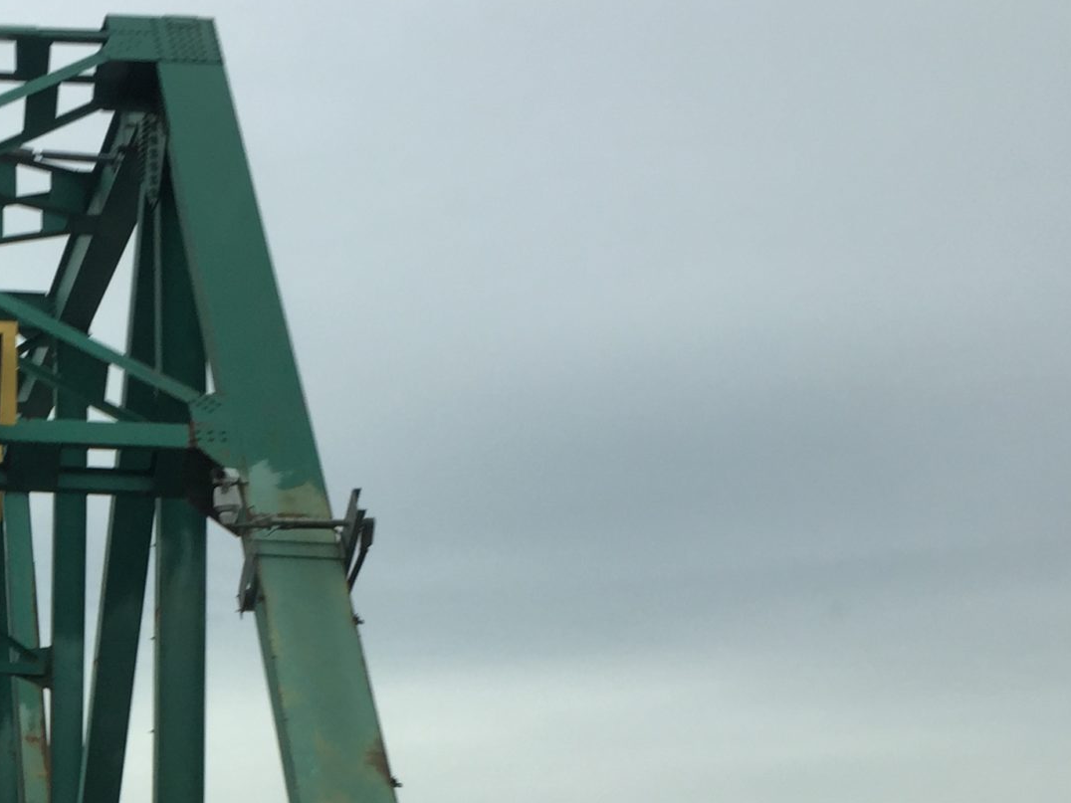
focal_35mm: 69
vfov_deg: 20.6
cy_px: 804
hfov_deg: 25.7
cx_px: -152
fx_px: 2135
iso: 32
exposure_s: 1/514
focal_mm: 4.15
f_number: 2.2
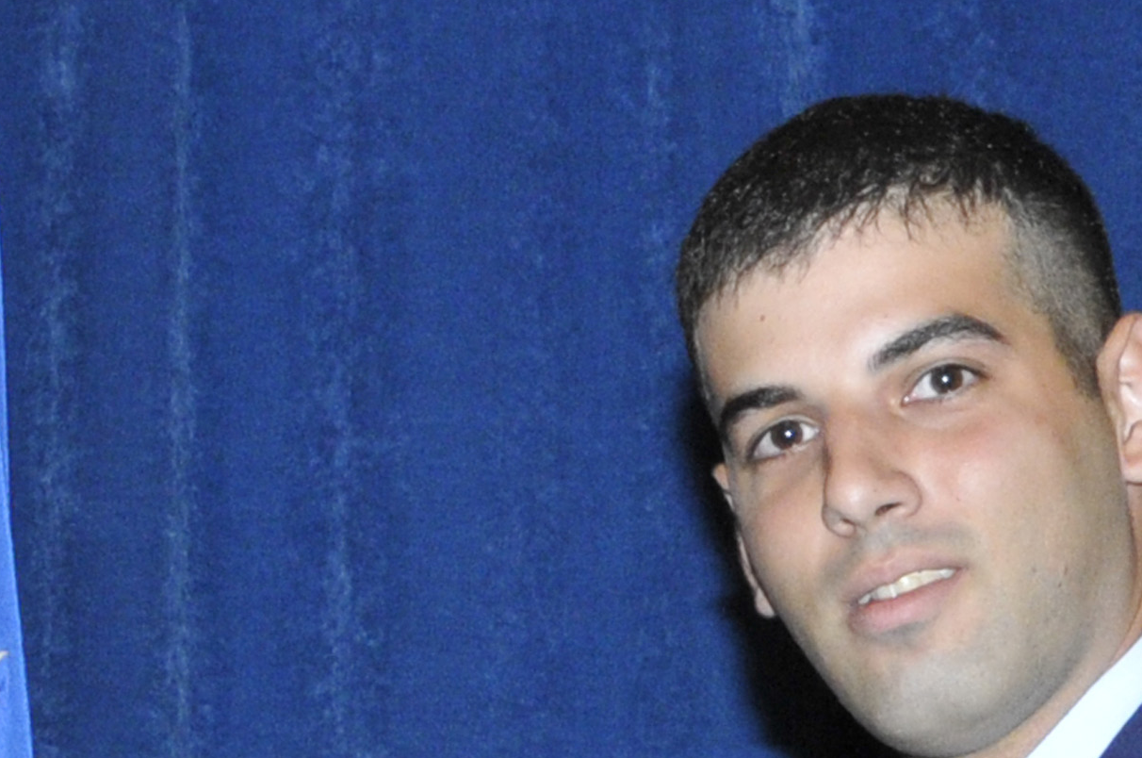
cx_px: 40
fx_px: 5884
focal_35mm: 186
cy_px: 1146
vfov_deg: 7.2
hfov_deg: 11.0
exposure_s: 1/100
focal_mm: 35
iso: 800
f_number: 10
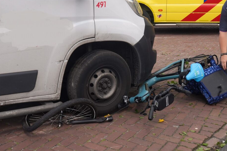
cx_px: 107
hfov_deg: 39.6
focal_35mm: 50
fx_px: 315
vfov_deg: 27.0
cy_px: 81
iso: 400
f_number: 10
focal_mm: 30
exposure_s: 1/400
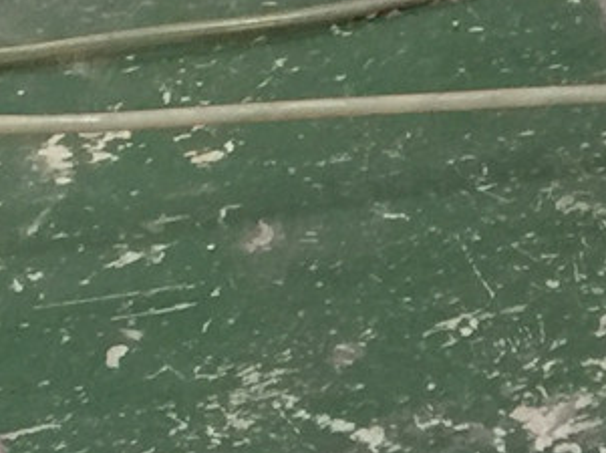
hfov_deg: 9.8
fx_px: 3375
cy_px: 1107
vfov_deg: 7.2
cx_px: 1077
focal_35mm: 193
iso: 50
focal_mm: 4.15
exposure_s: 1/17
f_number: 2.2
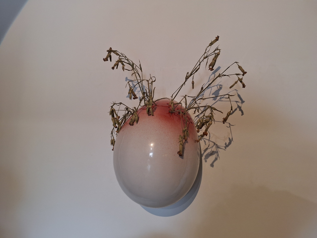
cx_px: 158
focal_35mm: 23
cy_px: 119
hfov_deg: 73.9
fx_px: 211
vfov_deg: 58.9
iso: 250
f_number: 1.8
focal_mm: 5.54
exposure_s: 1/50
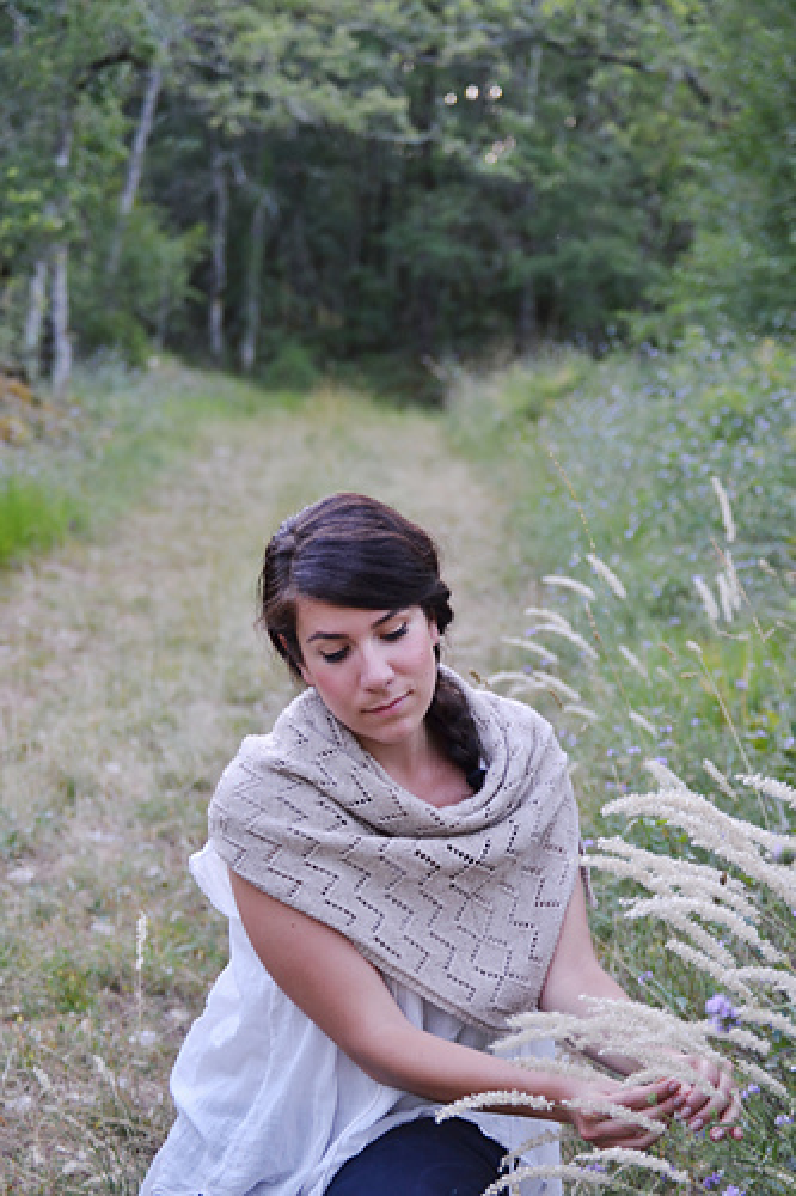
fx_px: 2738
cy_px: 598
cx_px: 398
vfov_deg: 24.6
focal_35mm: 82
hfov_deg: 16.5
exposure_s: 1/60
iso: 200
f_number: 4
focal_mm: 55
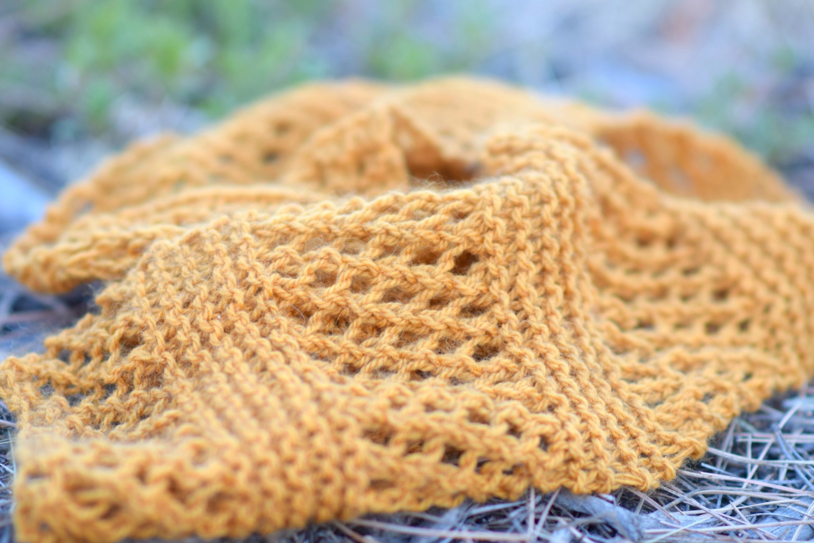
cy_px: 272
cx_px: 407
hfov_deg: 16.1
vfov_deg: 10.8
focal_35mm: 128
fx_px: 2882
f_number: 1.8
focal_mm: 85
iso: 100
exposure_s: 1/50
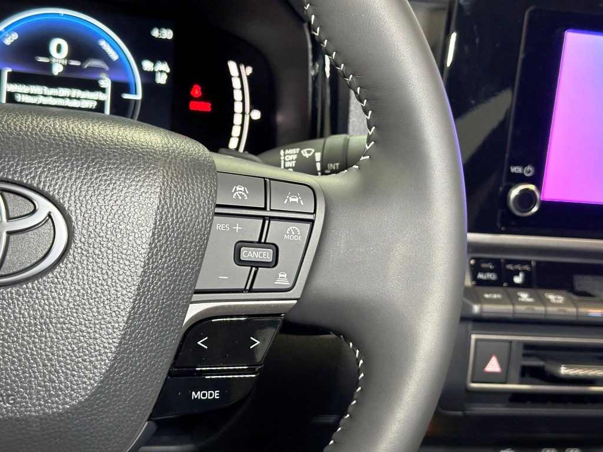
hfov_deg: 39.7
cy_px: 226
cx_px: 302
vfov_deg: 30.3
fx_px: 836
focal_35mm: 48
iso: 400
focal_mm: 6.86
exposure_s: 1/30
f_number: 1.78
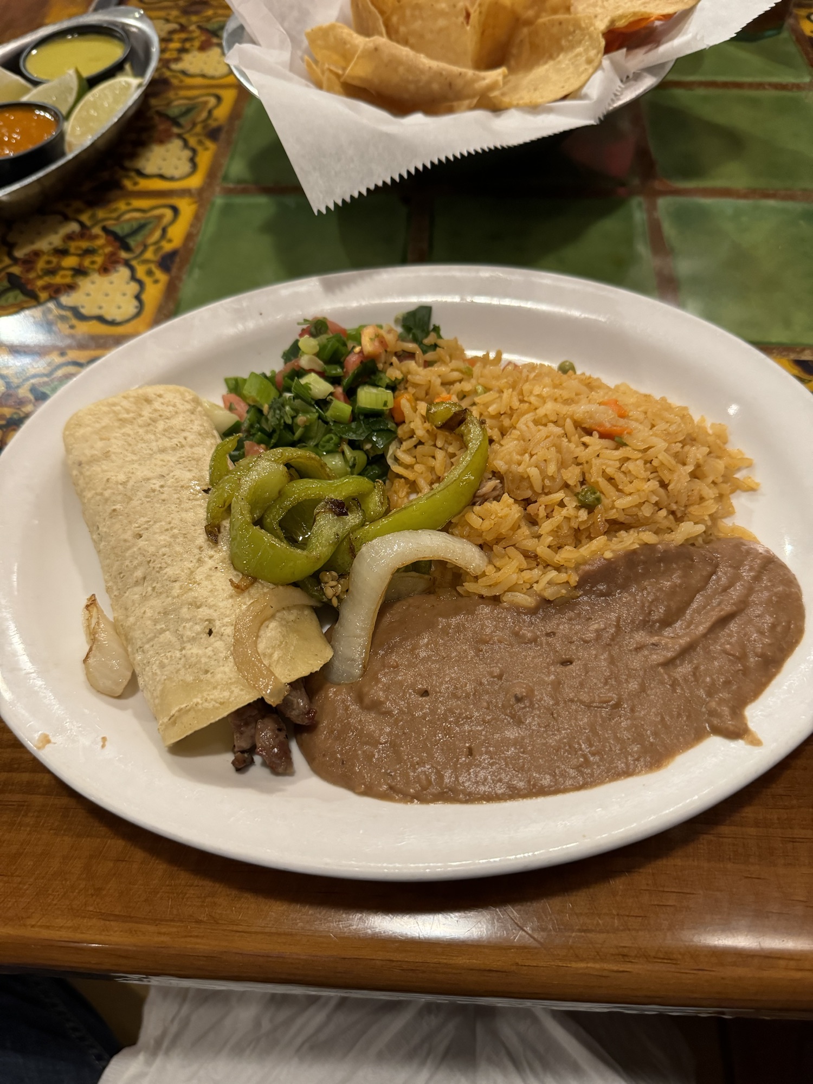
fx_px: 752
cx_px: 406
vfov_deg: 71.6
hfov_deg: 56.8
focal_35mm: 24
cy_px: 542
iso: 500
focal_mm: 6.76
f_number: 1.78
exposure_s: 1/60
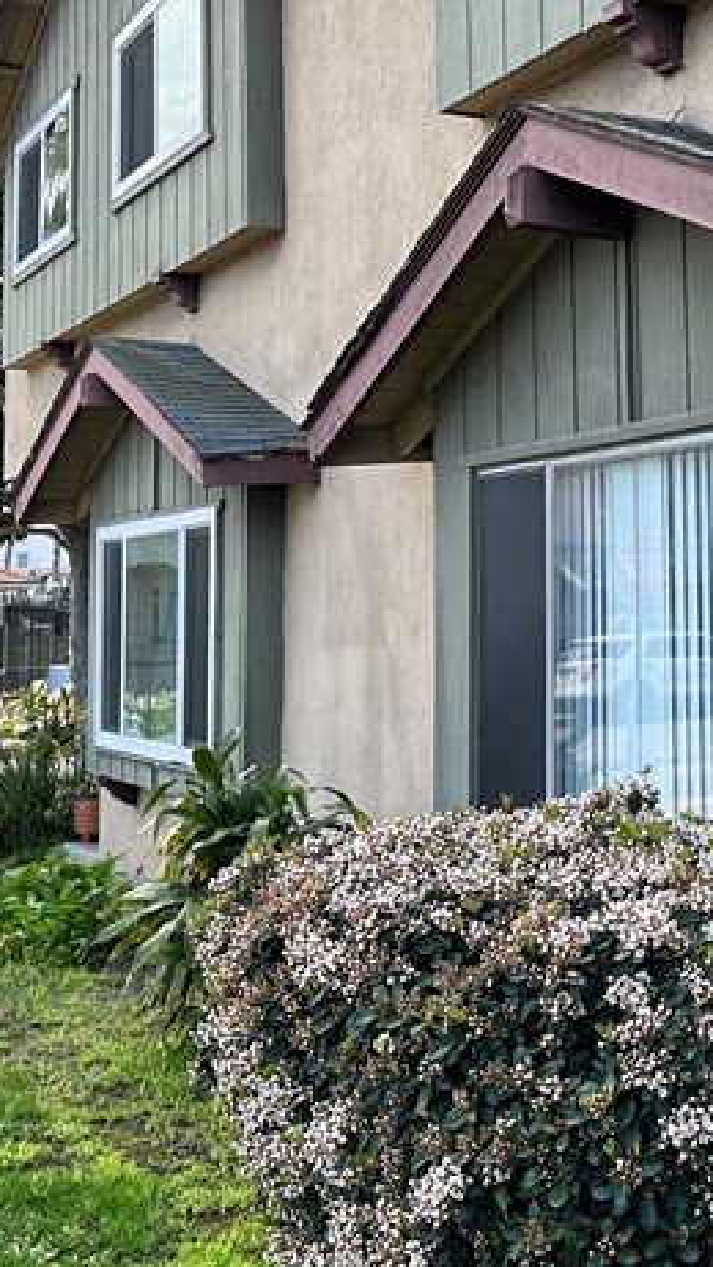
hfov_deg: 19.5
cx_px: 861
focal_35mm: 58
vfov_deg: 35.7
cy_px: 439
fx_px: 1949
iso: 80
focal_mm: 6.86
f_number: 1.78
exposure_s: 1/597
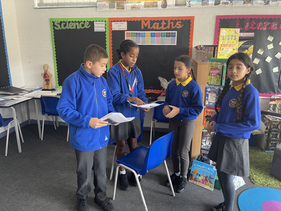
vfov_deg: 53.1
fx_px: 211
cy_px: 106
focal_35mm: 26
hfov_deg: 67.3
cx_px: 140
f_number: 1.6
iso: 200
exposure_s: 1/60
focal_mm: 5.1
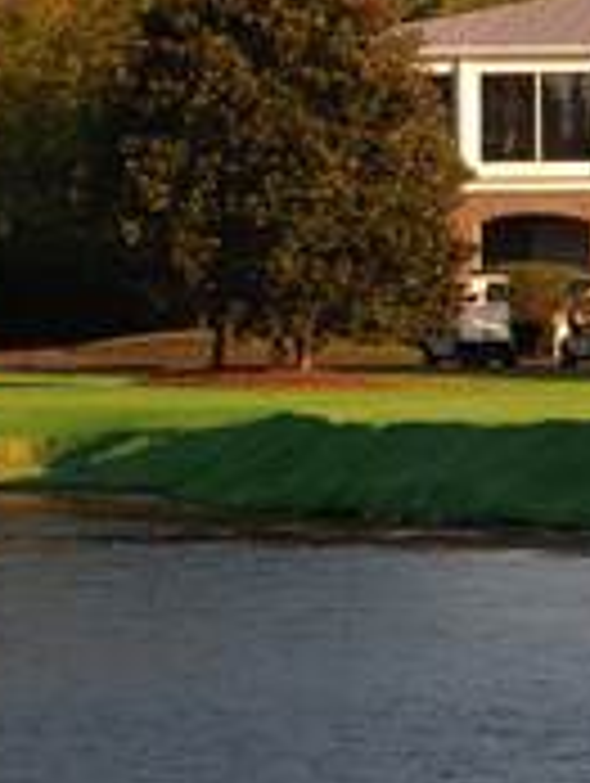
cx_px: 1085
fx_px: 7504
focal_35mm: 331
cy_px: 110
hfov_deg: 4.5
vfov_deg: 6.0
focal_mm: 50
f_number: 11
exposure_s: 1/200
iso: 320
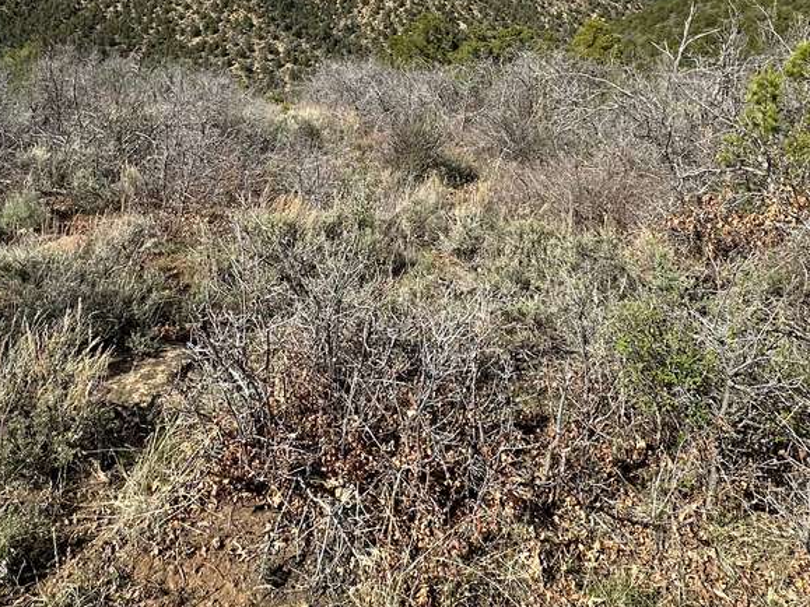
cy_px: 83
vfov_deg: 44.6
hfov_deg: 61.5
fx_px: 678
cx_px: 354
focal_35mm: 29
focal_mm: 2.22
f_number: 2.2
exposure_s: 1/1887
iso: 50
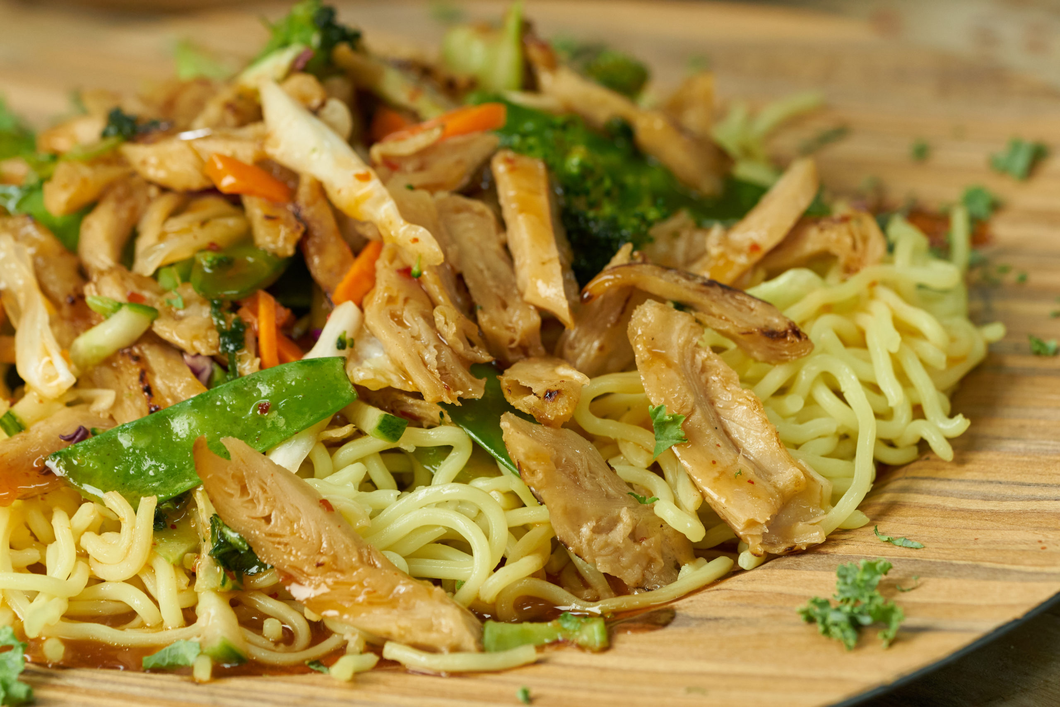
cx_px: 530
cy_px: 354
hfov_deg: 15.2
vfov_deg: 10.2
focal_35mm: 135
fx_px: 3976
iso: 1600
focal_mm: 90
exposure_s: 1/250
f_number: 4.5
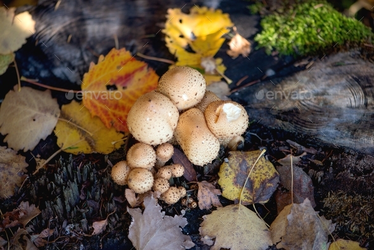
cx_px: 187
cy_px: 125
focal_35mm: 105
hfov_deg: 19.4
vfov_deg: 13.1
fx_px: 1091
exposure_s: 1/400
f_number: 3.2
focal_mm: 105
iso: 250
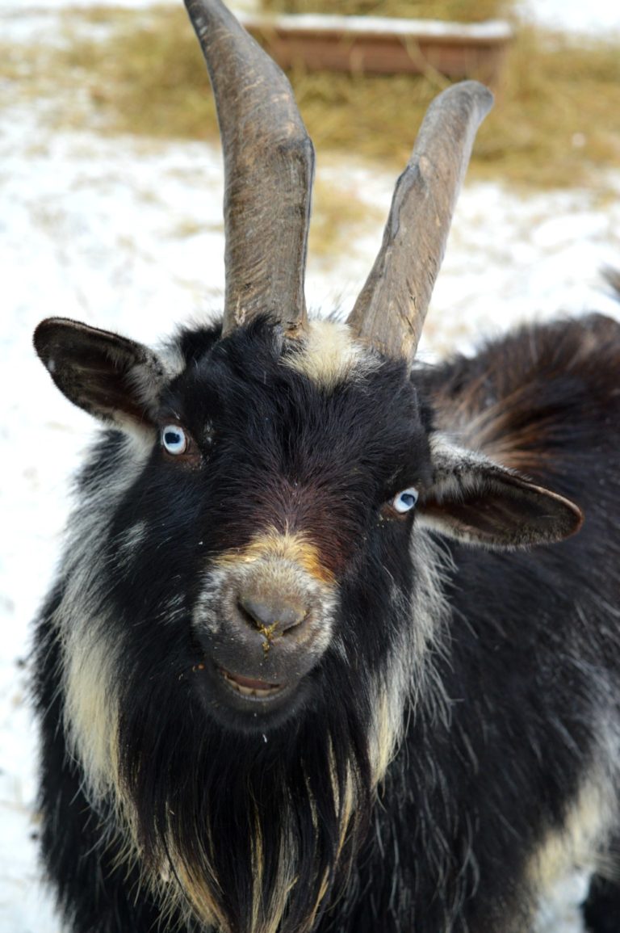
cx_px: 310
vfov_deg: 28.1
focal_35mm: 72
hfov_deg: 18.9
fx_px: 1863
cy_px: 466
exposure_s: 1/80
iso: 400
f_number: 5.3
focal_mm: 48
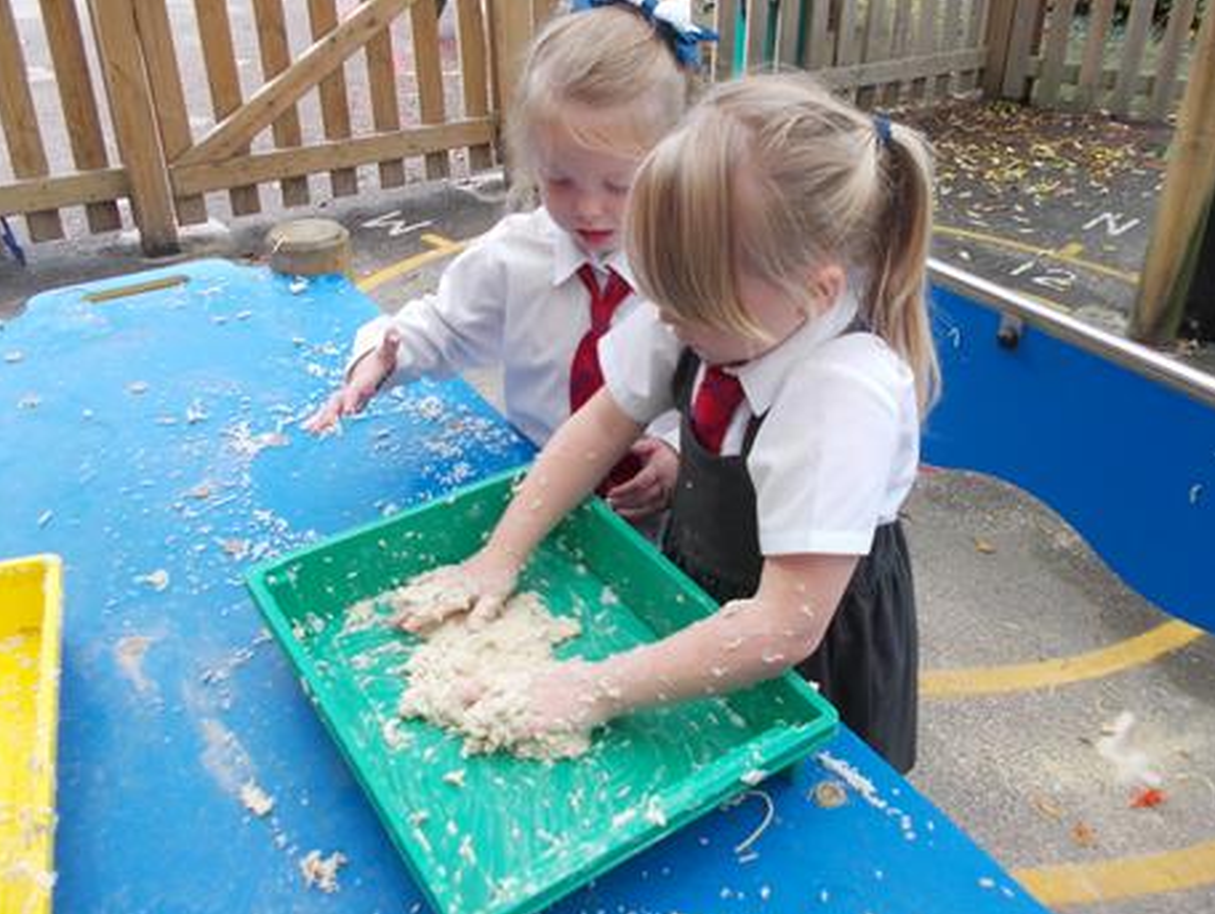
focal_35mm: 30
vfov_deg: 46.9
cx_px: 646
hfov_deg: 59.9
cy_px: 444
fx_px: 1054
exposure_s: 1/50
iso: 80
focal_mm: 4
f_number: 2.7
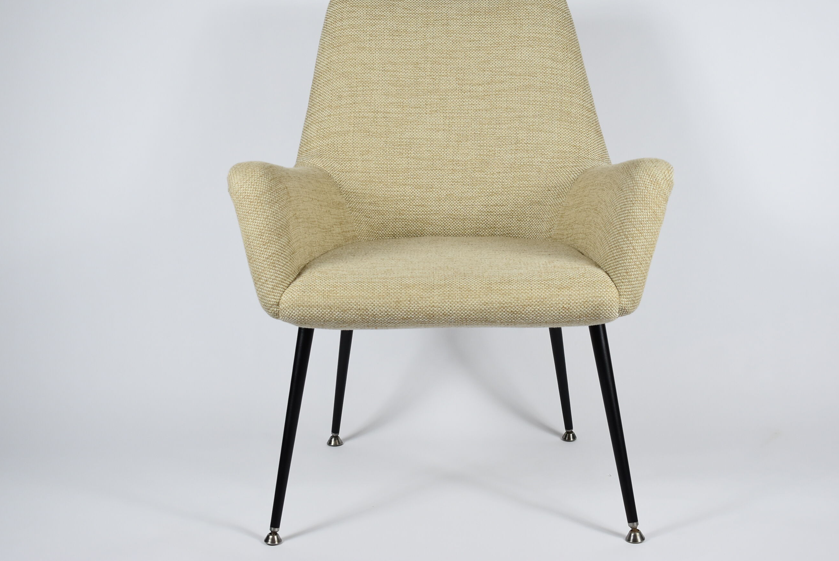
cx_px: 438
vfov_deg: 24.6
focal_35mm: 55
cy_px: 246
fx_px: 1283
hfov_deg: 36.2
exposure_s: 1/125
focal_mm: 32
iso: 720
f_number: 5.6
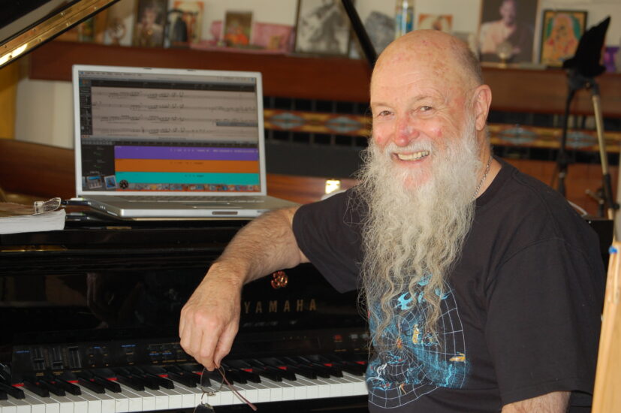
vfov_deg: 16.5
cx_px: 310
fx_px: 1422
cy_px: 206
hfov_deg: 24.6
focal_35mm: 82
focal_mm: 55
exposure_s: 1/60
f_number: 4
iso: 400
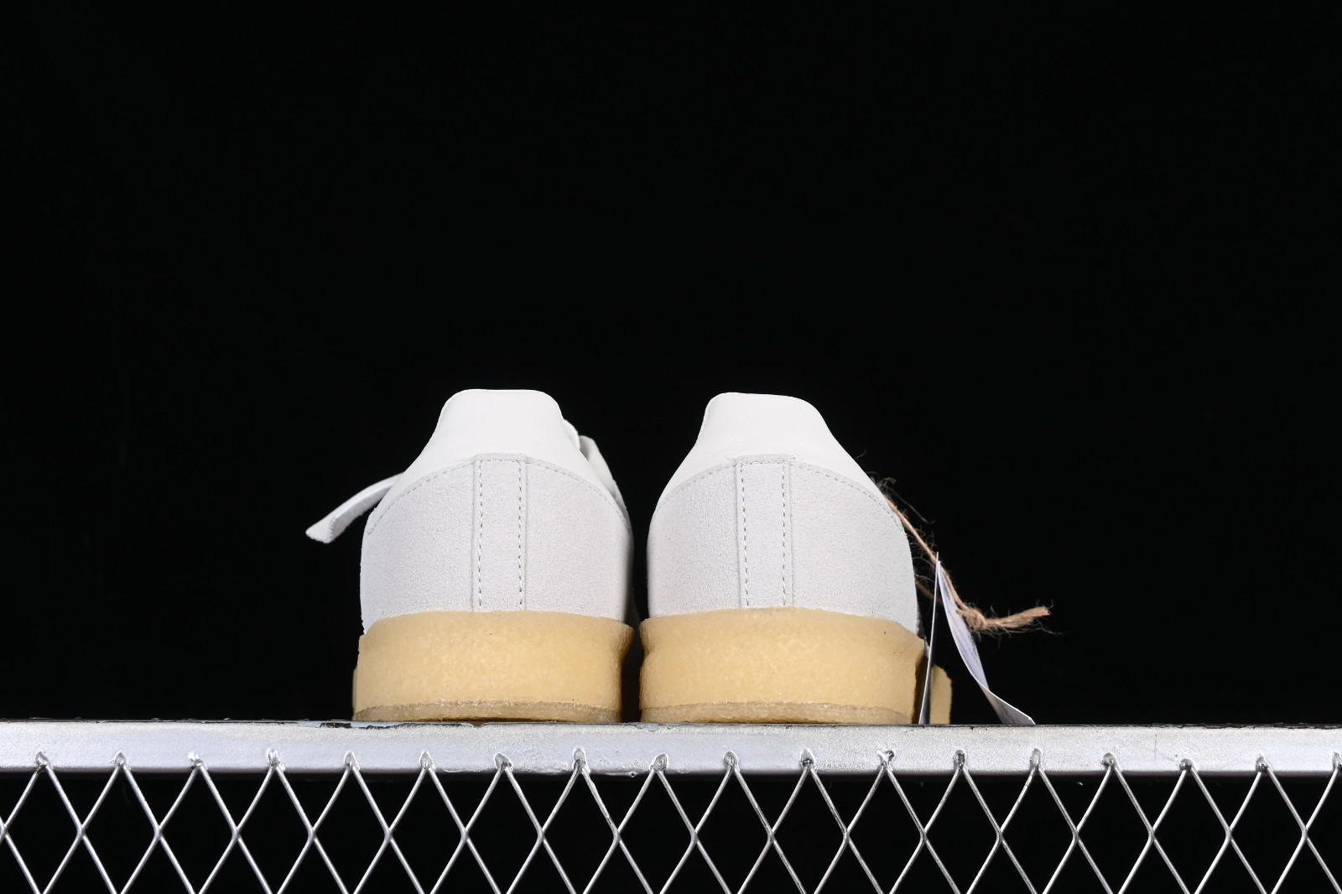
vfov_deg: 18.2
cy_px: 447
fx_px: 2795
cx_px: 671
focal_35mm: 75
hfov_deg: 27.0
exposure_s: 1/80
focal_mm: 50
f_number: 8
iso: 160
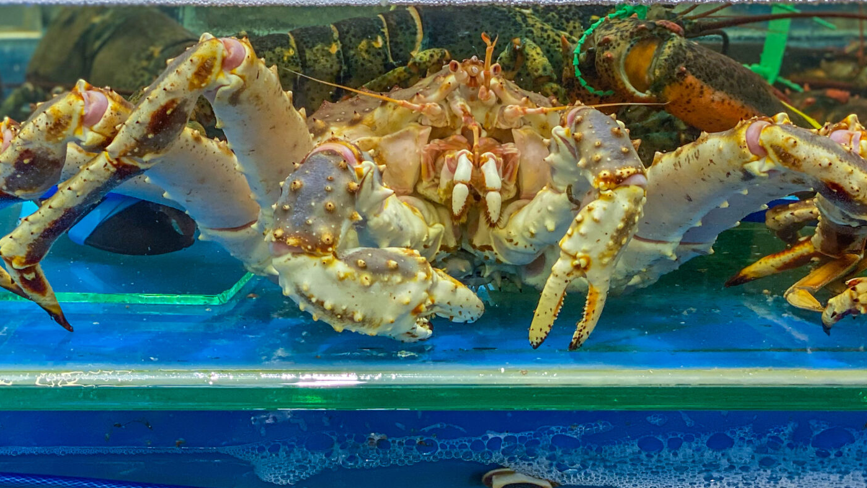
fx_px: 1908
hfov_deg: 25.6
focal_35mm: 83
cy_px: 308
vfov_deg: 14.5
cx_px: 445
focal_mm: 6
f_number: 2
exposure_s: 1/120
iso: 125
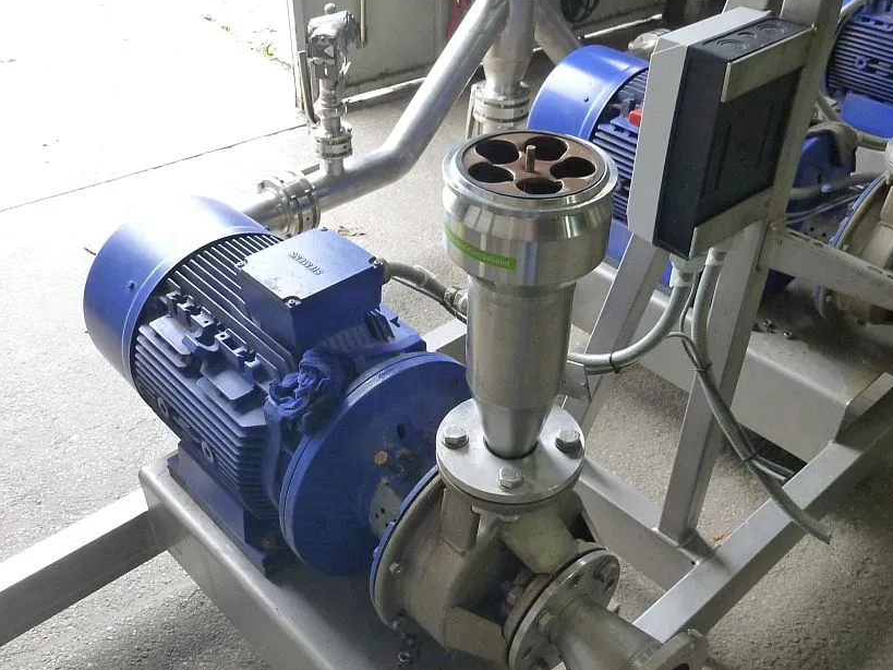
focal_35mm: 35
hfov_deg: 52.6
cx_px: 452
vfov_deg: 40.5
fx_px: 903
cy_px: 406
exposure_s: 1/25
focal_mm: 4.9
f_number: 3.3
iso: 400
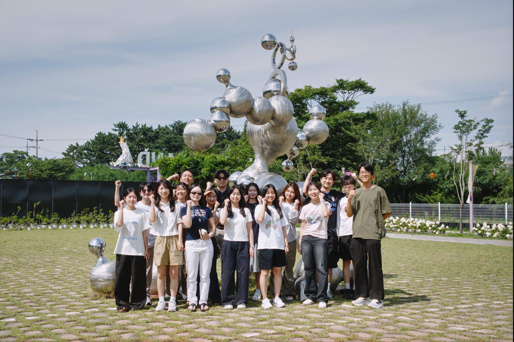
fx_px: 614
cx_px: 257
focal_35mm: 43
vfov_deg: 31.2
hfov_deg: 45.4
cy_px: 171
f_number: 10
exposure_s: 1/3500
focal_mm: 28.7
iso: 1600
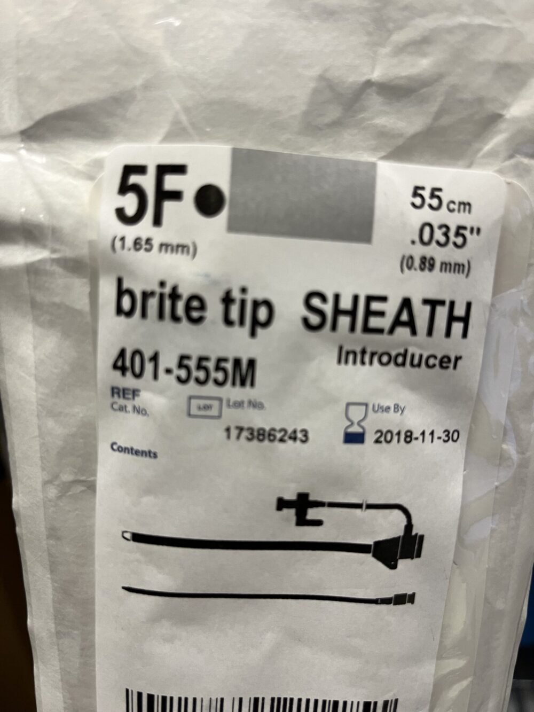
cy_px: 356
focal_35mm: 26
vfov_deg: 67.3
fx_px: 535
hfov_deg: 53.1
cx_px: 267
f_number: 1.6
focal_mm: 5.1
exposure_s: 1/60
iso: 125
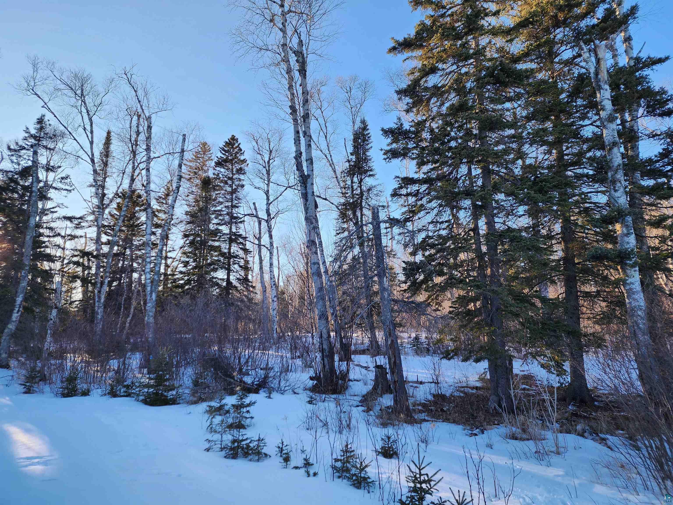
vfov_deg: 58.9
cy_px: 252
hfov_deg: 73.9
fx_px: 447
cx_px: 336
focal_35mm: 23
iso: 12
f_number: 1.8
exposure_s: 1/227
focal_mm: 6.4
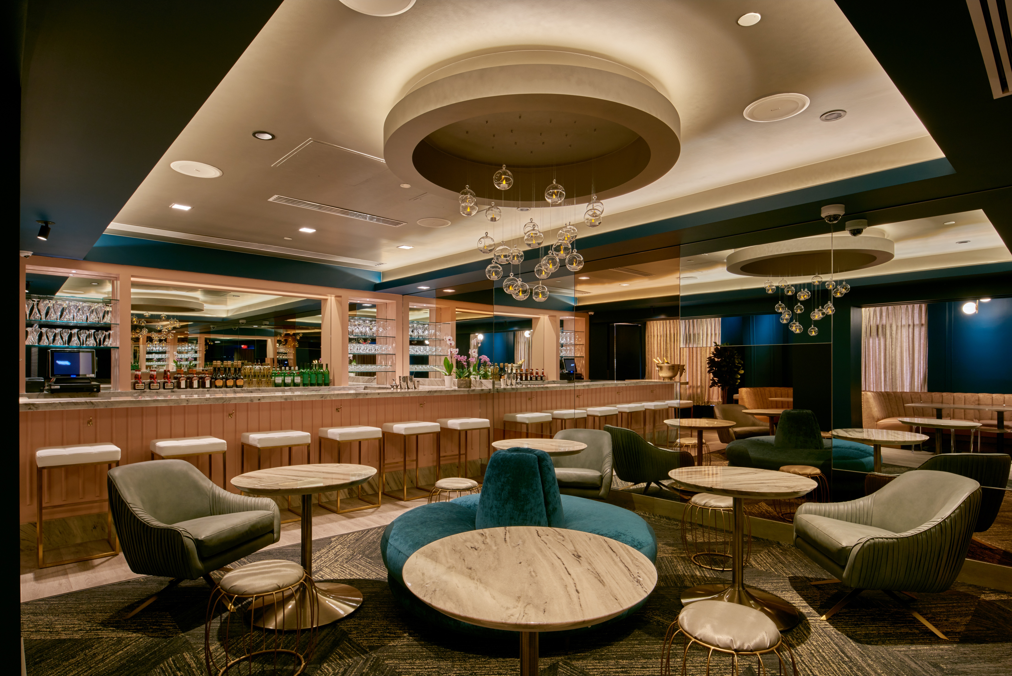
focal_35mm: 19
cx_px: 506
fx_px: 534
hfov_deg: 86.9
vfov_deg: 64.6
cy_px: 338
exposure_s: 5
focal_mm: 19
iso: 64
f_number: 16
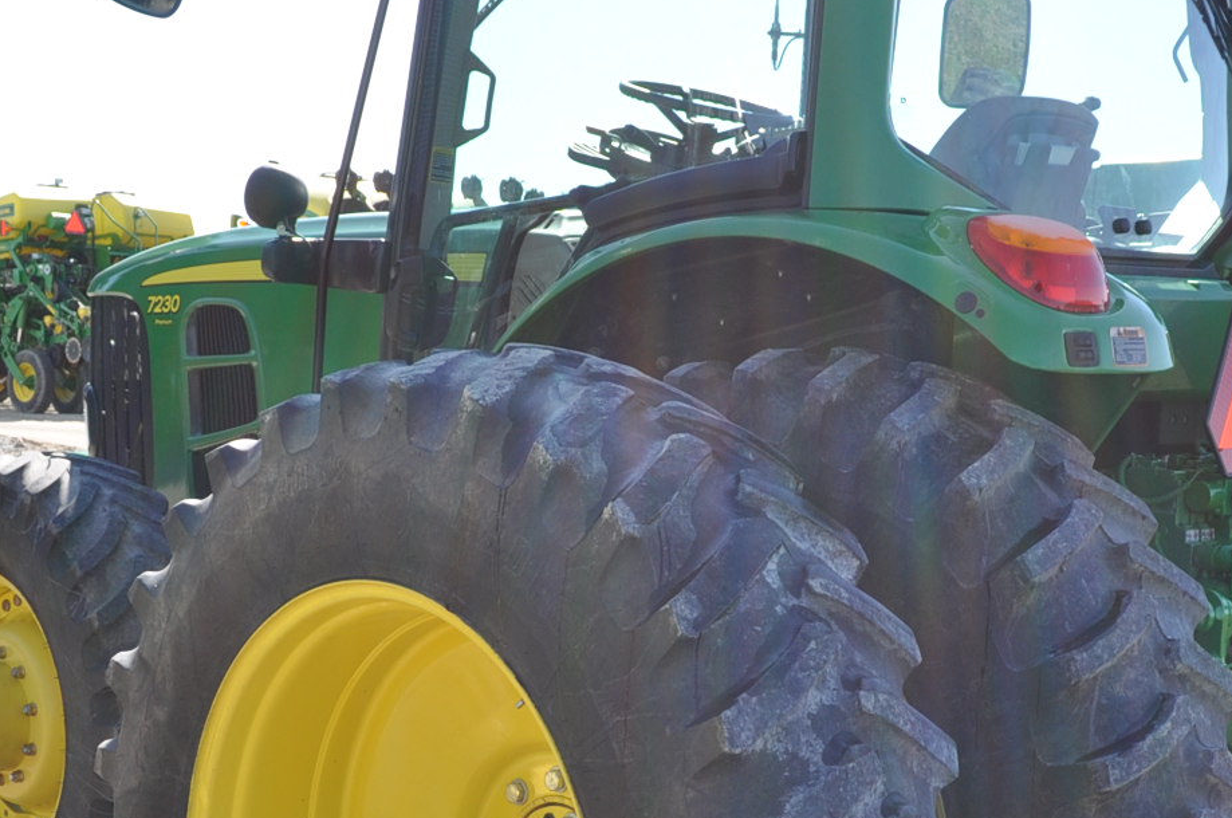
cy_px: 624
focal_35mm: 70
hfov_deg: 28.9
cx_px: 684
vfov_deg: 19.3
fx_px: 2392
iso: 200
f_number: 8
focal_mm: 20
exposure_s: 1/250
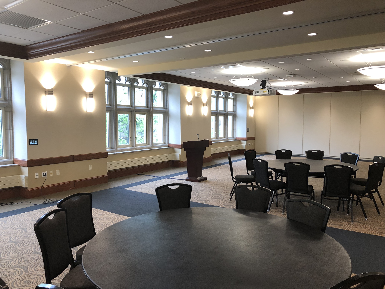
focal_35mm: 28
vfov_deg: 49.7
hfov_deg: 63.4
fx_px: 311
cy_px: 144
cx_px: 192
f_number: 1.8
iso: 32
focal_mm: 3.99
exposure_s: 1/30
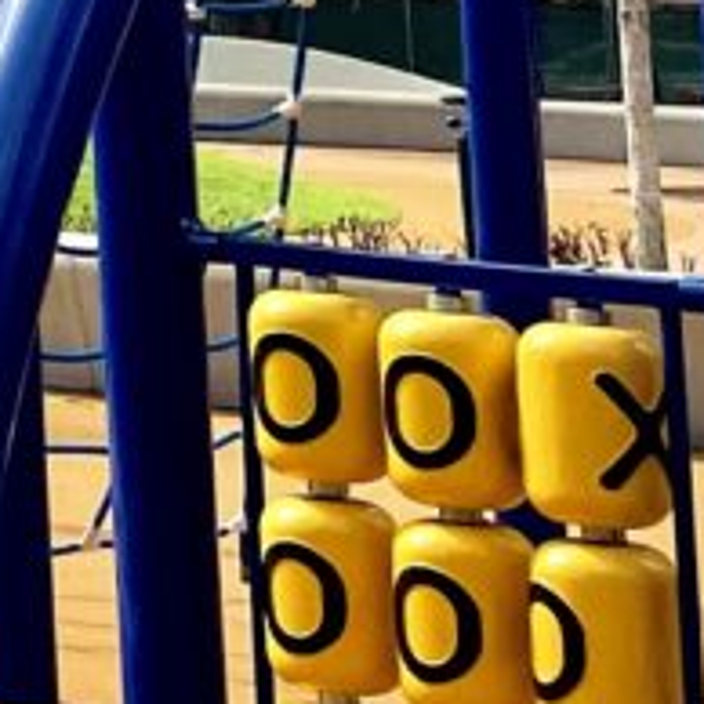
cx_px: -1542
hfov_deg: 8.0
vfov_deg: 8.8
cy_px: -885
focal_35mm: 182
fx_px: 4188
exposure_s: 1/8547
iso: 32
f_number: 1.6
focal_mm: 5.1
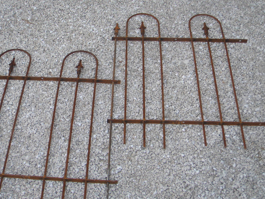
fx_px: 367
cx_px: 106
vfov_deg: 30.3
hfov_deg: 39.5
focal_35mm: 48
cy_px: 94
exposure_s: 1/100
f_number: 3.5
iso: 50
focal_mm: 6.7
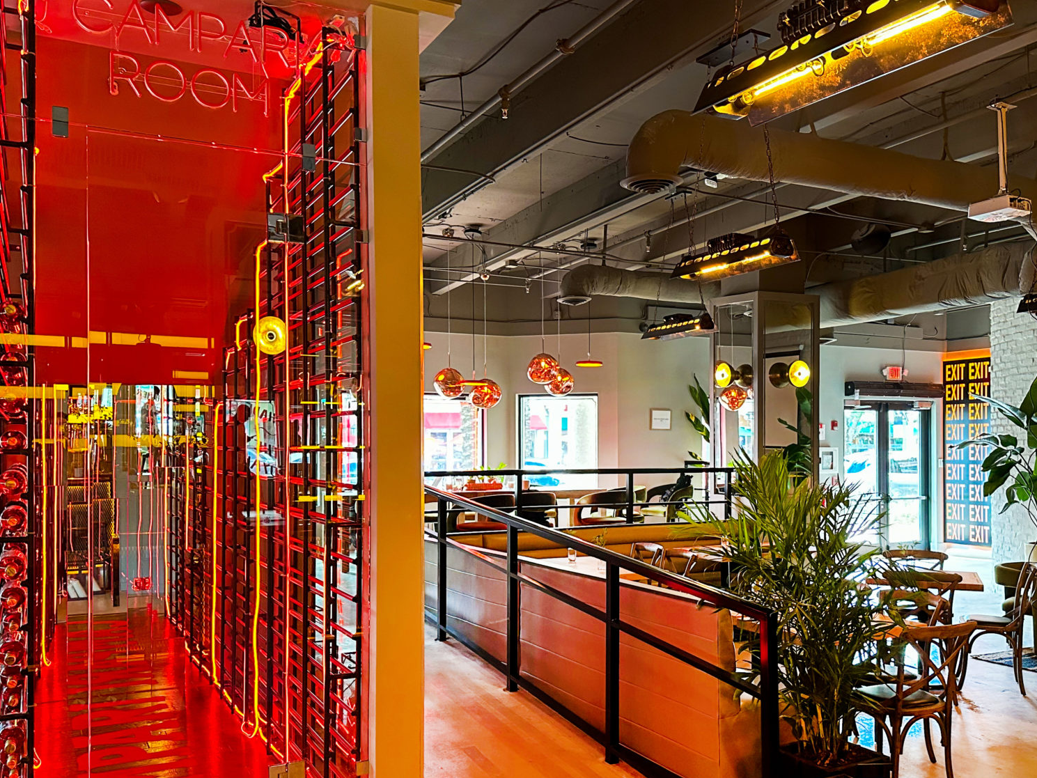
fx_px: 989
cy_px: 440
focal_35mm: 33
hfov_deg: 55.0
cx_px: 610
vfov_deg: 42.9
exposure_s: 1/60
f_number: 1.8
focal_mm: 6.86
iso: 640
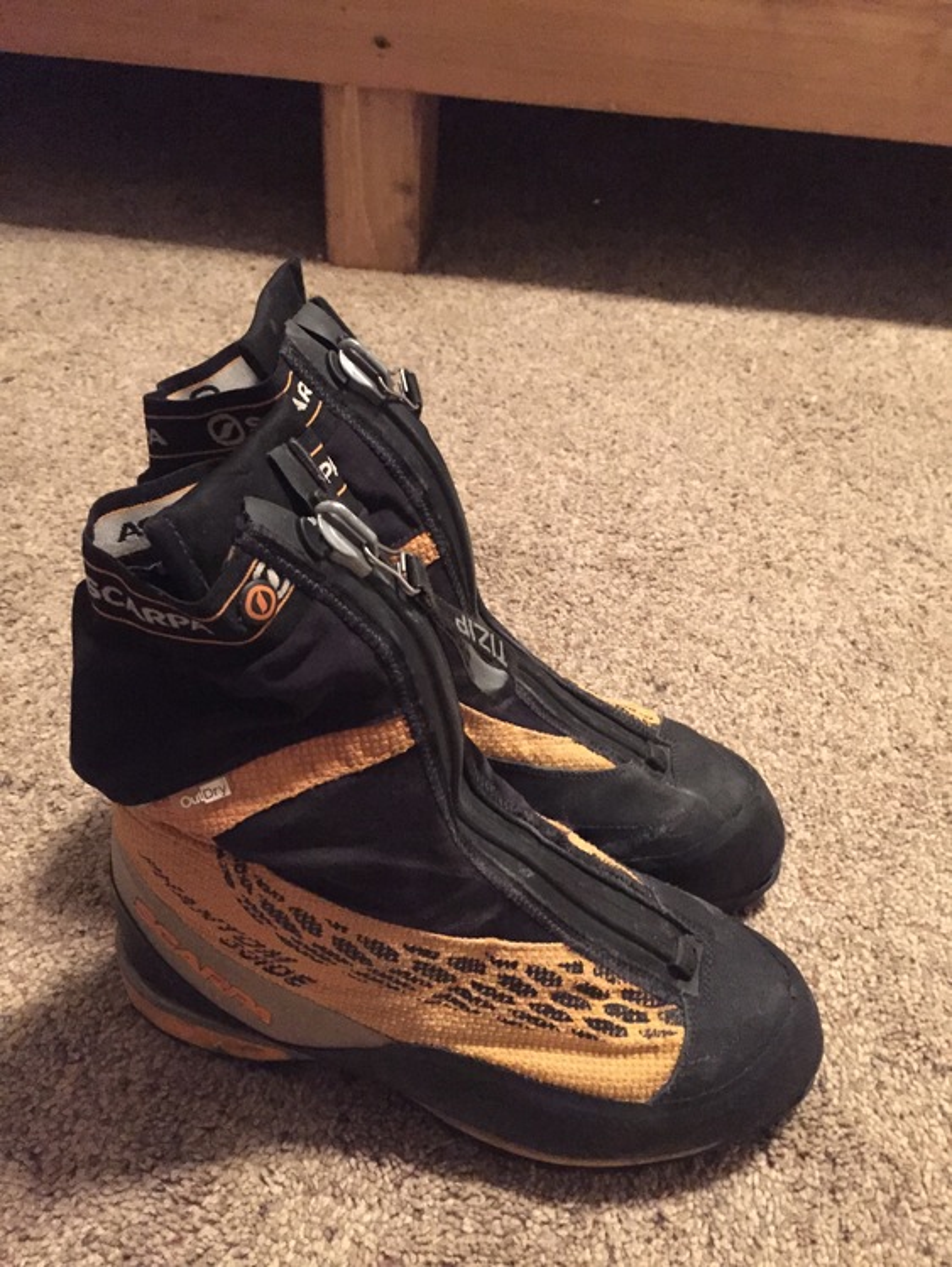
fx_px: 1063
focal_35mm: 29
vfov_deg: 61.6
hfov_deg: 48.3
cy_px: 634
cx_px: 476
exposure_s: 1/15
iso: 1600
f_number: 2.2
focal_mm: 4.15
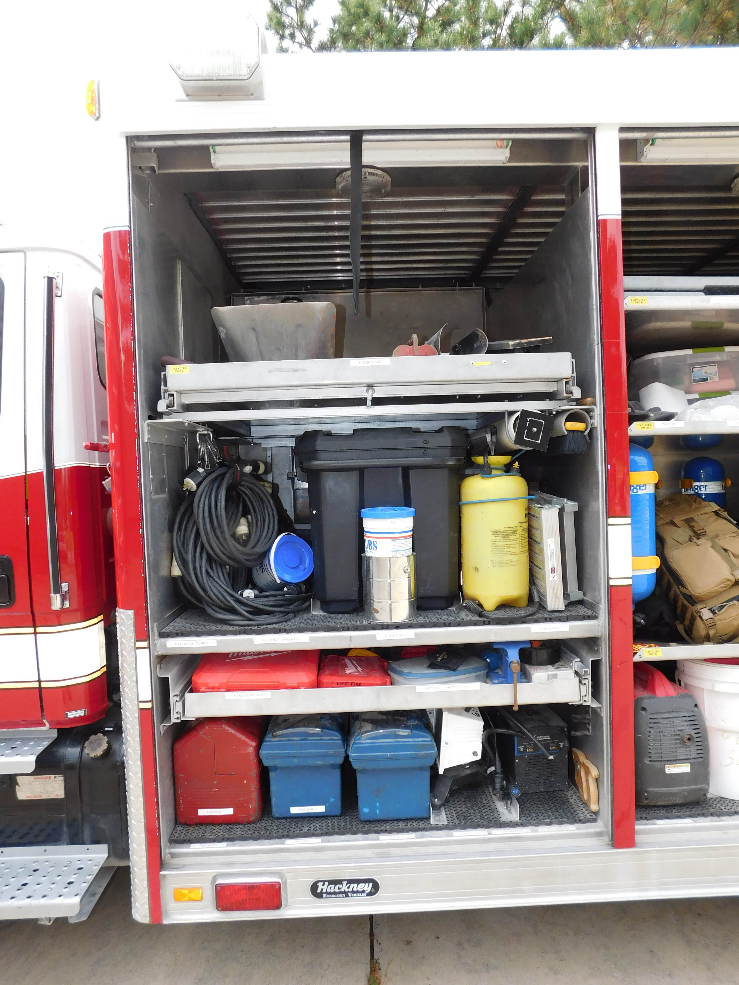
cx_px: 370
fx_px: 655
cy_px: 492
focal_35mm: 23
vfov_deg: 73.9
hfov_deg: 58.9
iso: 125
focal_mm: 4
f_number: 3
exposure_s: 1/320
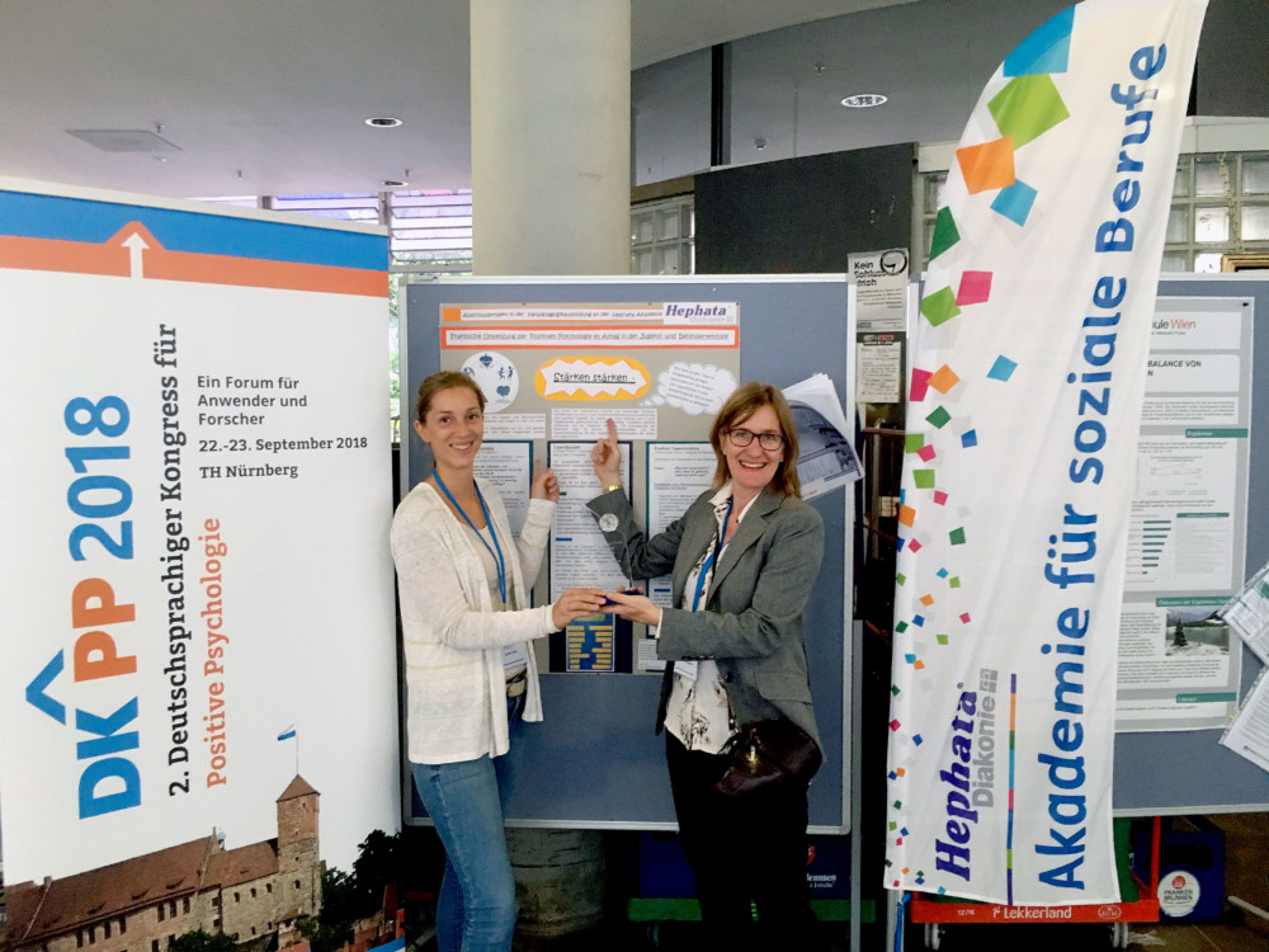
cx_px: 634
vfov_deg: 48.2
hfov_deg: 61.7
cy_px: 476
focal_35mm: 29
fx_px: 1063
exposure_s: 1/33
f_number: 2.2
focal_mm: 4.15
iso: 200
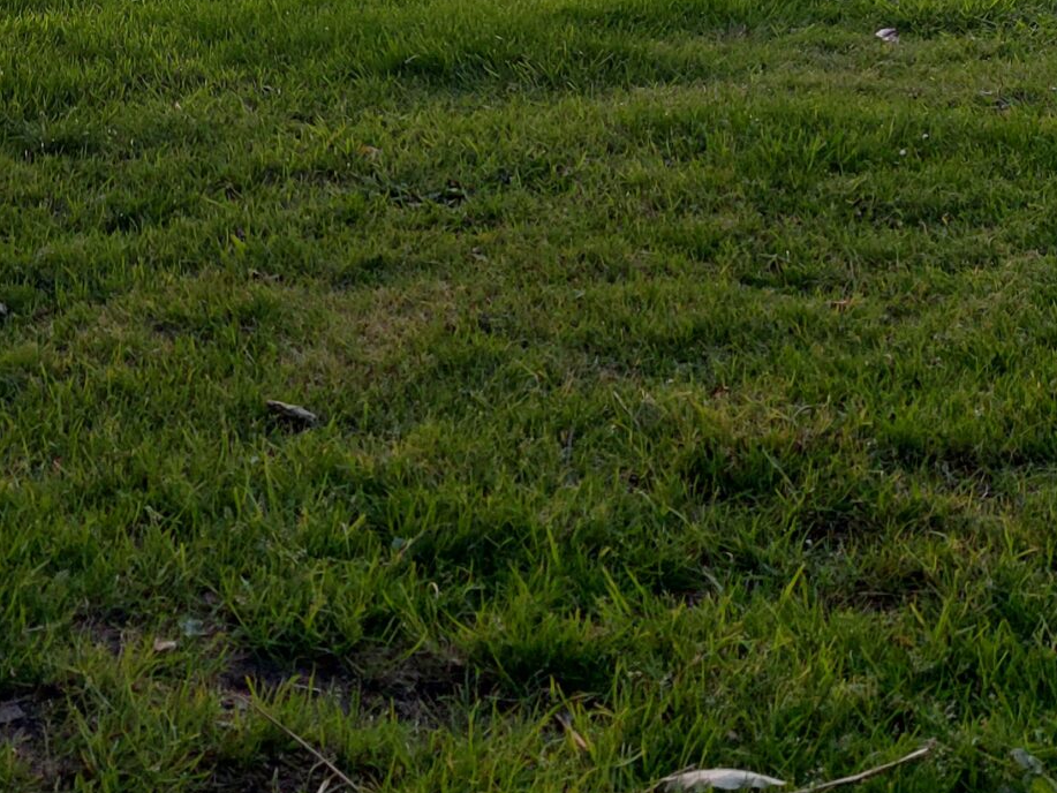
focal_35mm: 67
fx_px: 2046
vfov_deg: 20.5
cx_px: 88
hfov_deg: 27.8
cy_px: -171
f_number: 1.8
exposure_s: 1/60
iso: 50
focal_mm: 5.23
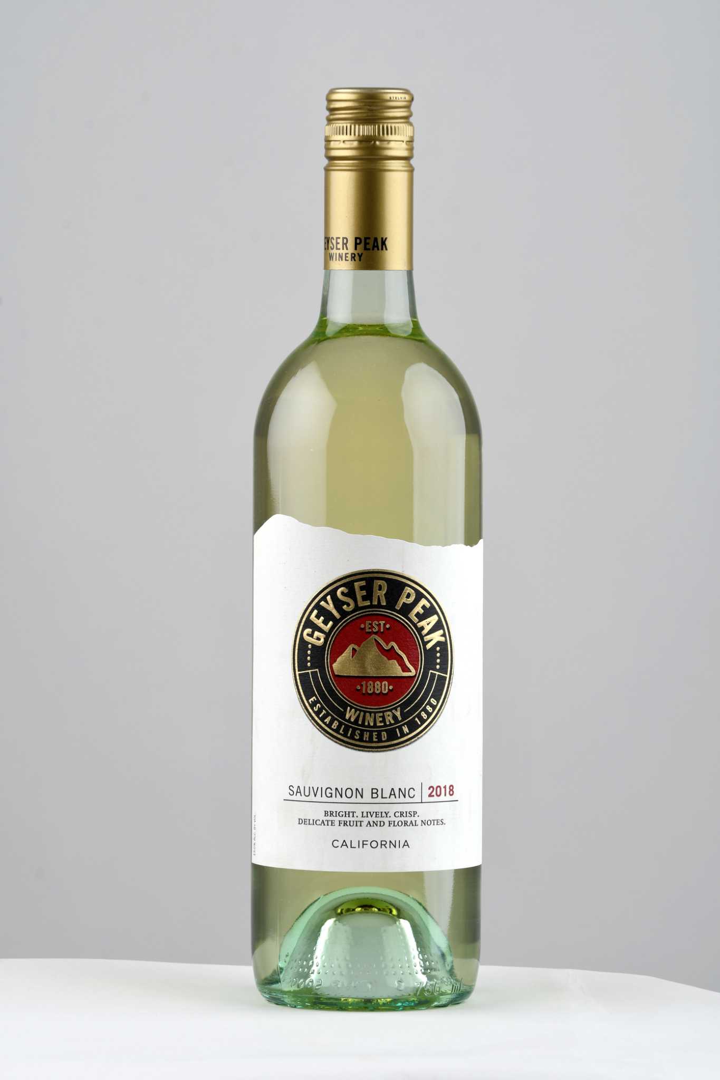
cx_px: 360
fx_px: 5626
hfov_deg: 7.3
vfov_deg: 11.0
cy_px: 540
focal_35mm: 188
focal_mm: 125
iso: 100
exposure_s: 1/200
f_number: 9
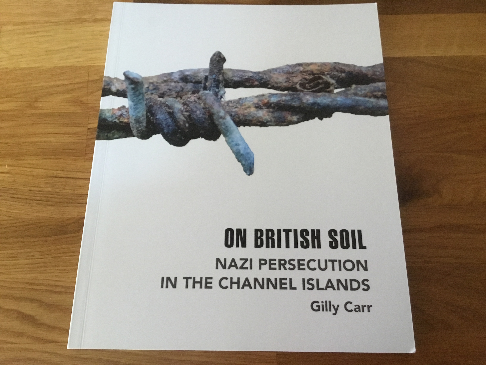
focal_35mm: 31
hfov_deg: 58.4
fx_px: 435
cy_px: 182
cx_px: 243
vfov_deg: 45.4
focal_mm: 3.3
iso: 250
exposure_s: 1/17
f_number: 2.4
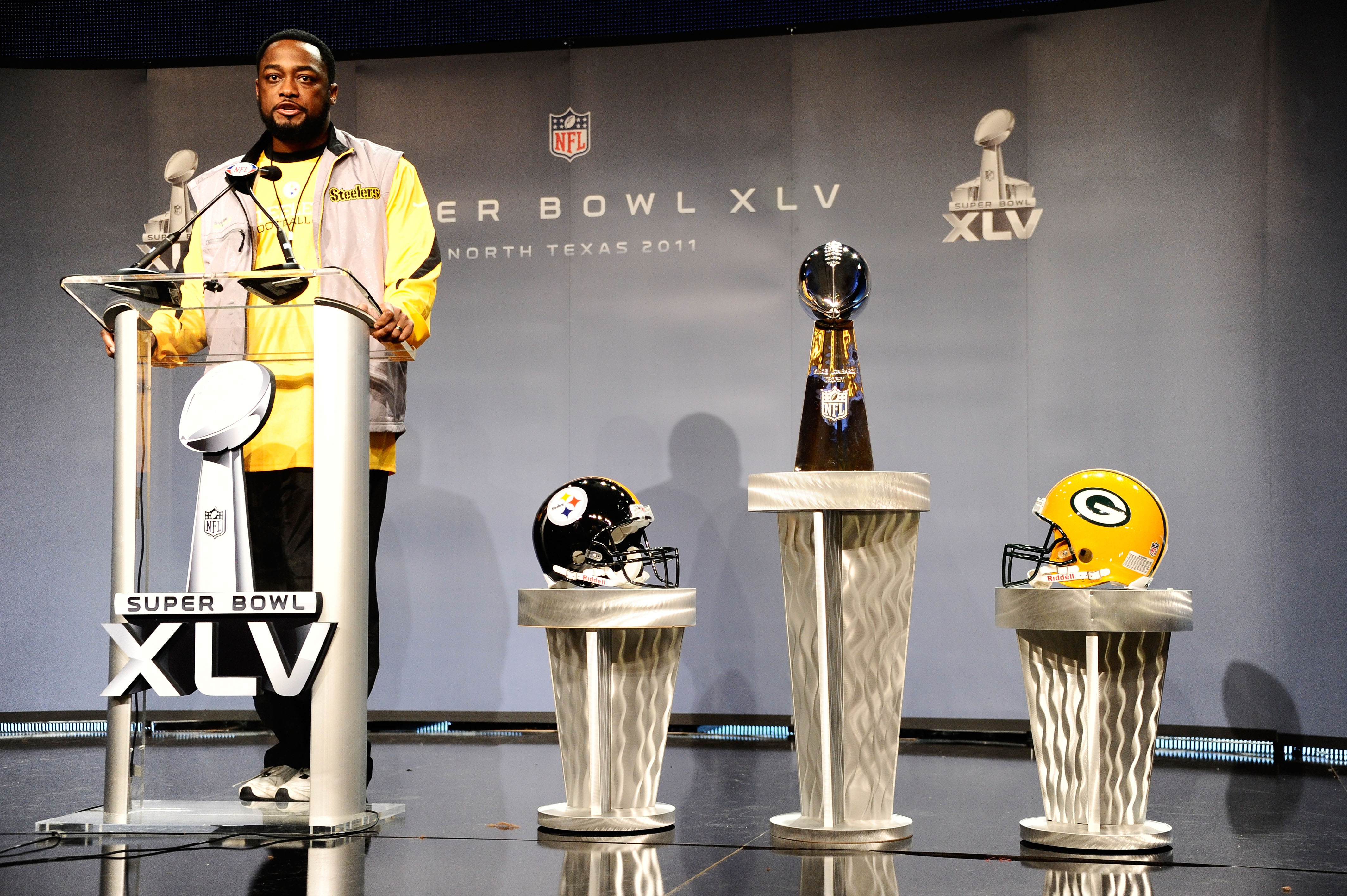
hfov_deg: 39.6
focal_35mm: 50
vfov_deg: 27.0
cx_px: 674
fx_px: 1870
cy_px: 448
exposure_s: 1/125
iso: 2500
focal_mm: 50
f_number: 4.5
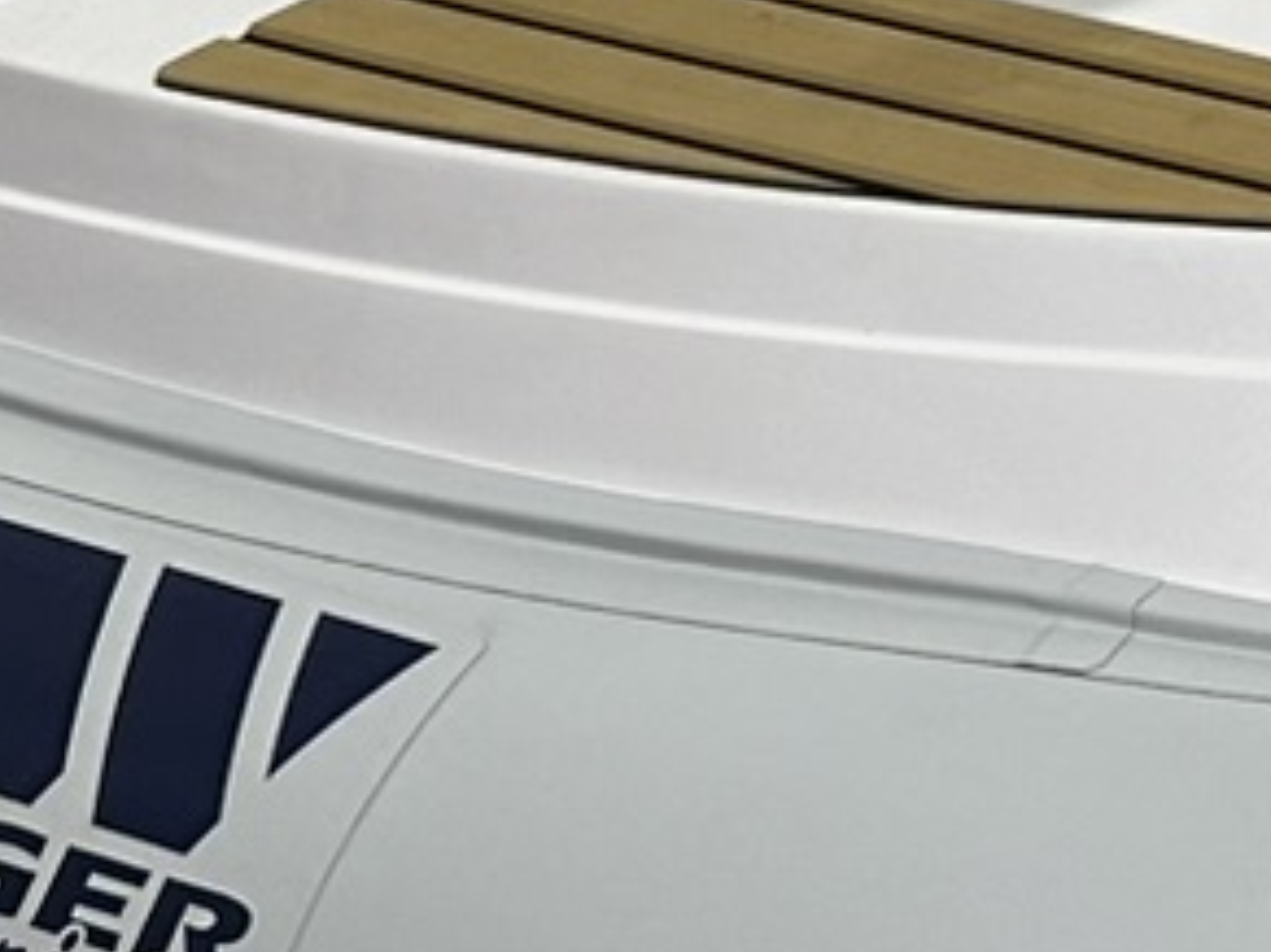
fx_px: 6203
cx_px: 2804
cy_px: -624
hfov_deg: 10.4
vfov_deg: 8.5
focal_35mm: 169
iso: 80
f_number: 1.78
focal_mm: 6.86
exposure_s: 1/120
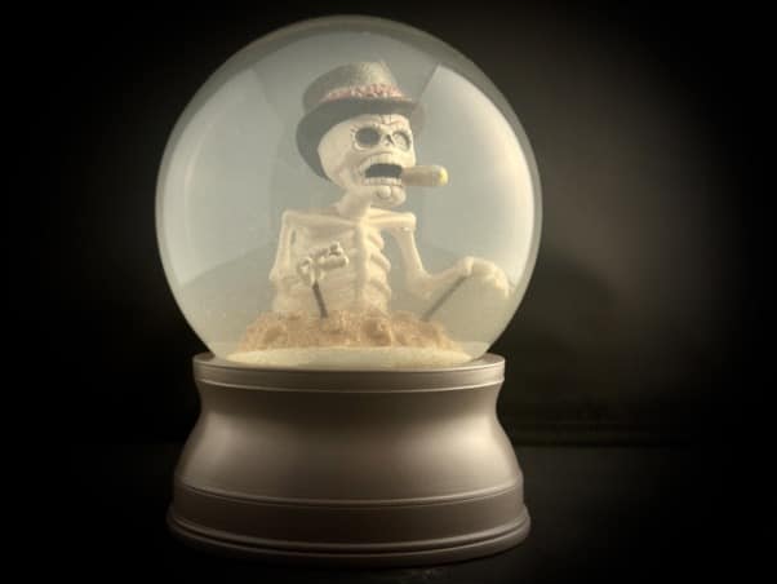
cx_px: 370
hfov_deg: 37.5
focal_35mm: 51
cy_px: 289
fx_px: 1145
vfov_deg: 28.6
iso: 50
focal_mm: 6.86
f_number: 1.78
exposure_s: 1/50
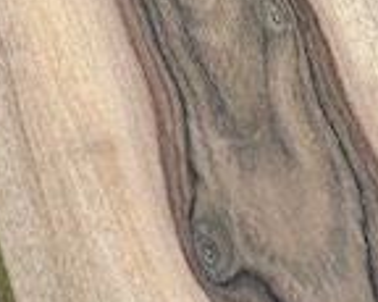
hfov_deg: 16.7
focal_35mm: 113
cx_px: 5
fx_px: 1263
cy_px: -231
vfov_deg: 12.5
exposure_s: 1/60
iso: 125
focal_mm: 4.25
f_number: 1.8
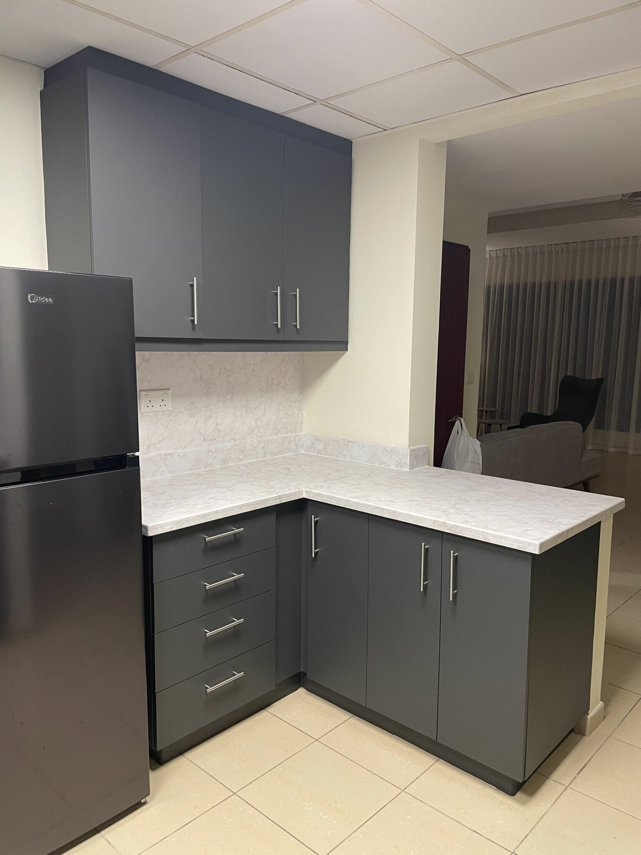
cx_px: 320
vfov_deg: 67.3
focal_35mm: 26
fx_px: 642
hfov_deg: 53.1
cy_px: 428
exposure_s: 1/50
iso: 125
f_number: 1.6
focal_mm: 4.2
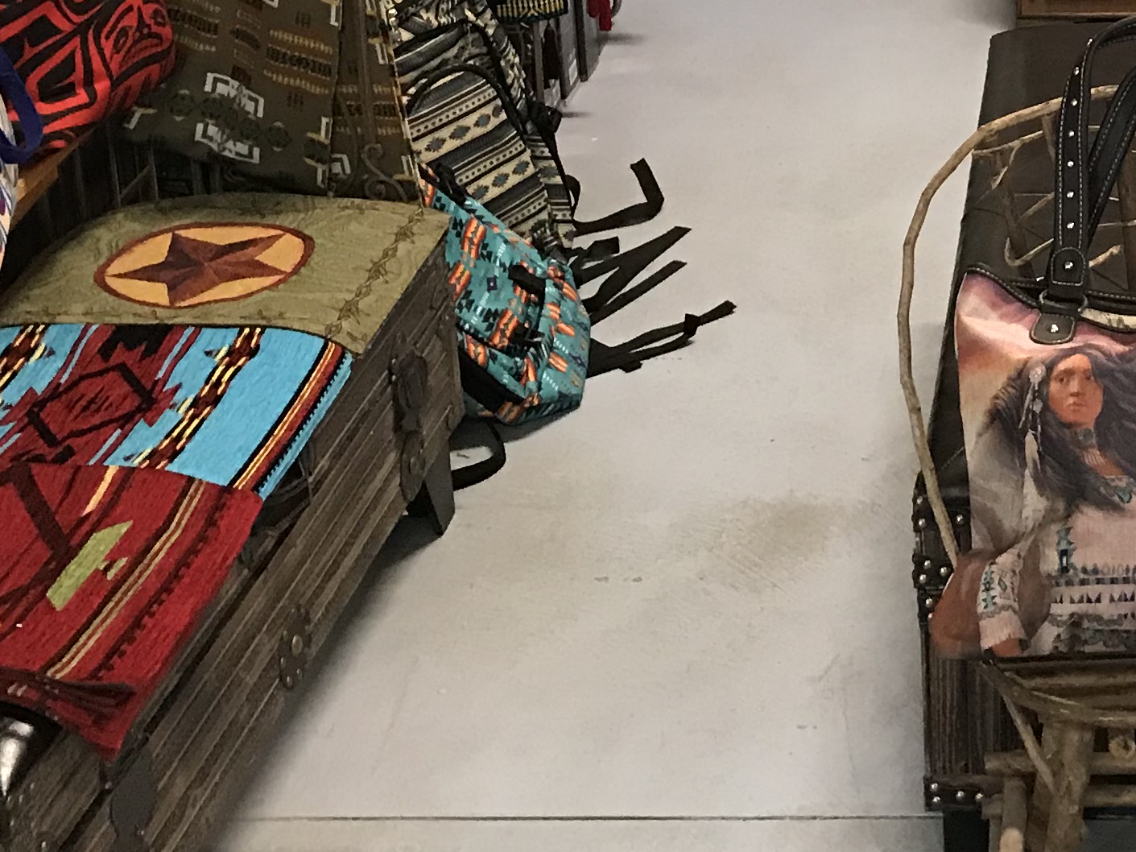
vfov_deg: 17.5
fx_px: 2625
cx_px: 1146
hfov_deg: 23.4
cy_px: -182
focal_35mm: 80
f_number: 1.8
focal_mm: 3.99
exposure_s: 1/15
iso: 64
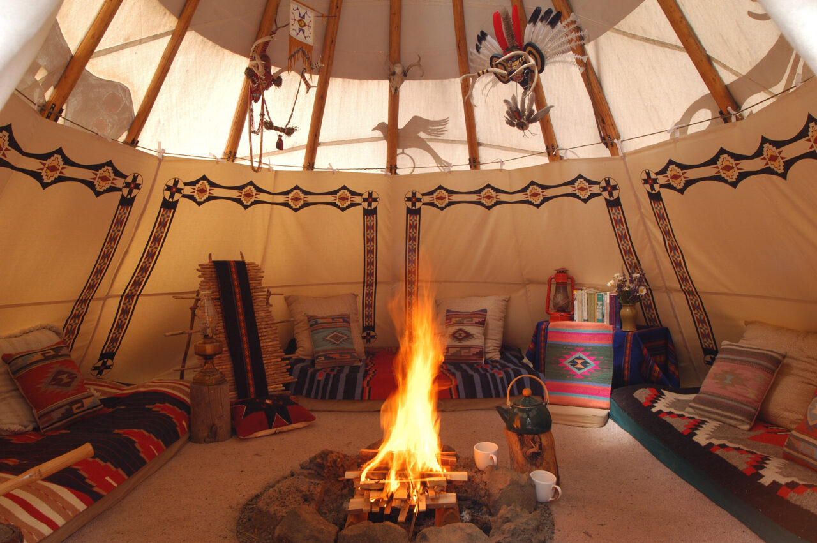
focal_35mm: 22
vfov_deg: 56.1
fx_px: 510
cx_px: 408
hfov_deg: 77.4
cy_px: 272
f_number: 13
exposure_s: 1/10
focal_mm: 15
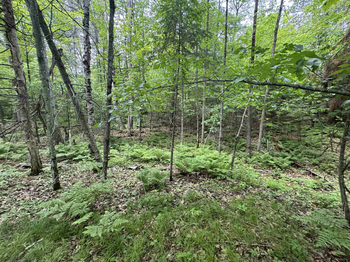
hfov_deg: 102.1
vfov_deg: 85.7
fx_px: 142
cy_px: 131
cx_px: 175
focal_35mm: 14
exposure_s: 1/99
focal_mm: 2.22
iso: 125
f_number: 2.2
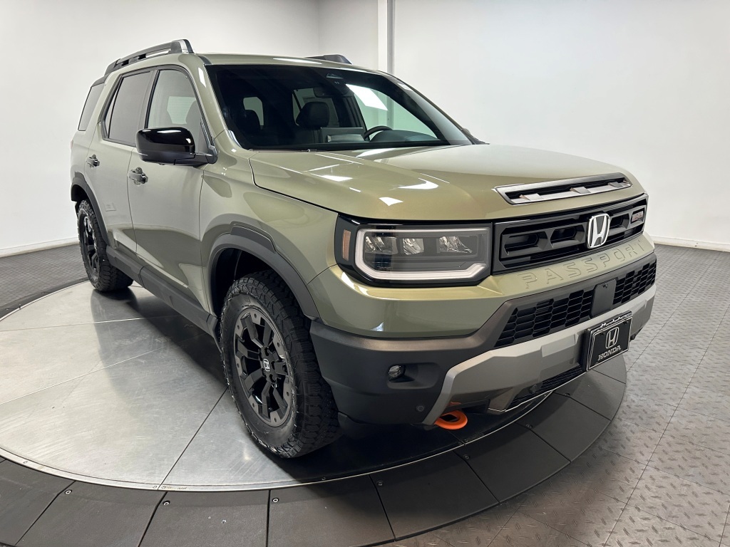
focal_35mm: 24
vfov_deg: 56.8
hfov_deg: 71.6
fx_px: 506
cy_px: 274
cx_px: 365
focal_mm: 6.86
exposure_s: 1/60
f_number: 1.78
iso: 400
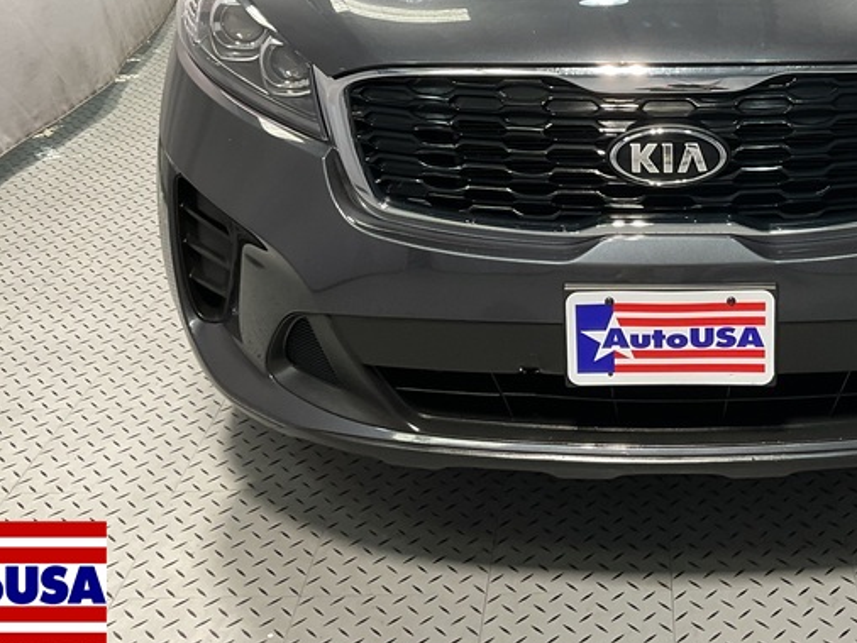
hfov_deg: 34.2
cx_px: 649
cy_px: 56
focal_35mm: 55
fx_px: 1362
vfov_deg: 25.7
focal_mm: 3
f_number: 1.8
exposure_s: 1/60
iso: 40
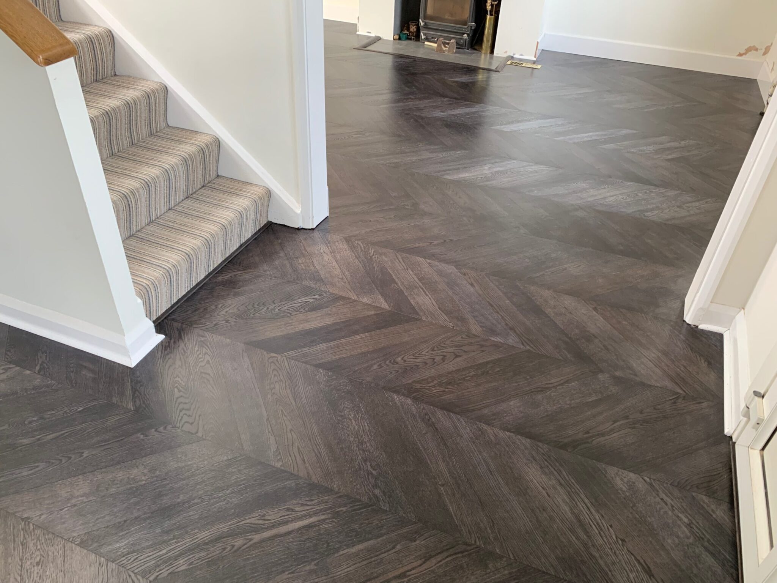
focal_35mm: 26
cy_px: 292
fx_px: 584
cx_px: 388
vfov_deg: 53.1
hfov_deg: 67.3
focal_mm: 4.25
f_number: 1.8
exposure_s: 1/66
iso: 100
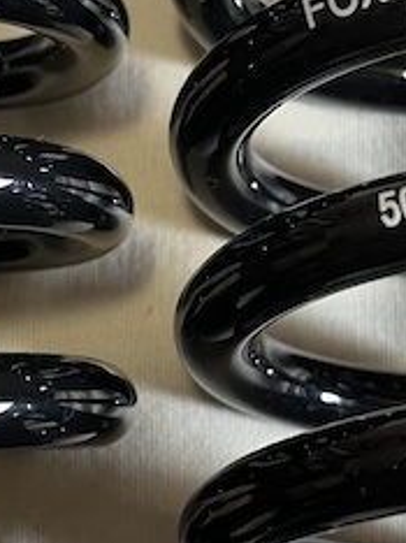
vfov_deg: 22.0
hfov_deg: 16.6
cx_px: 183
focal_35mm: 89
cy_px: 246
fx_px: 1394
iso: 400
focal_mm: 5.1
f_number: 1.6
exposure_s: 1/40
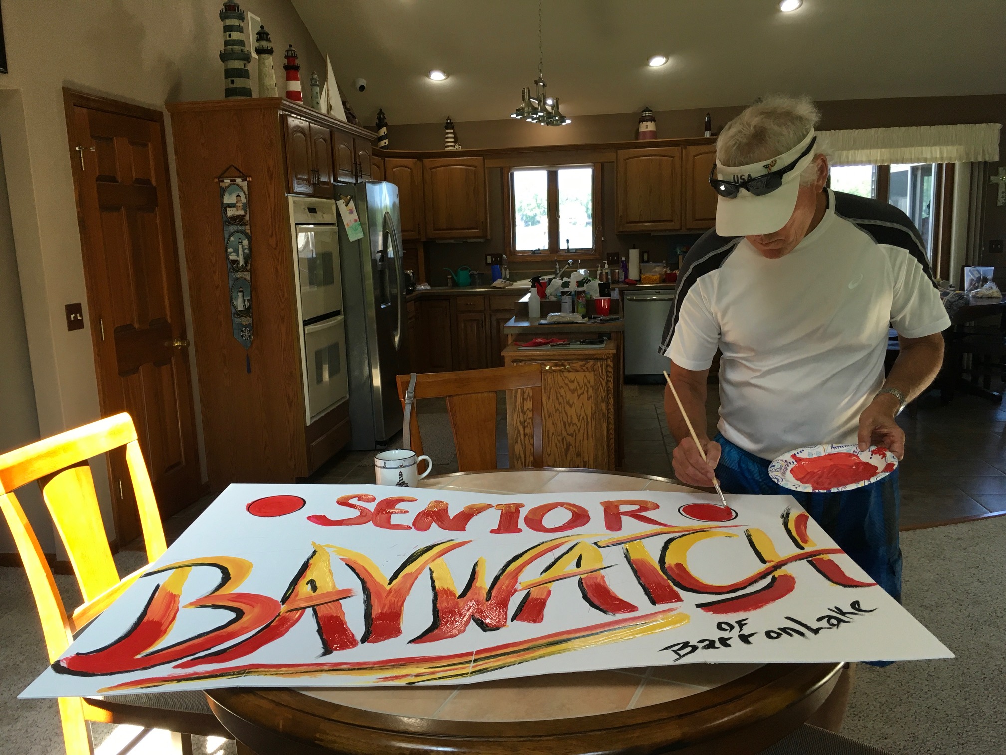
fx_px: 843
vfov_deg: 48.2
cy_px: 378
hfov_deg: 61.7
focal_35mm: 29
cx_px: 503
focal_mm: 4.15
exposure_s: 1/30
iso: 40
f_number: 2.2
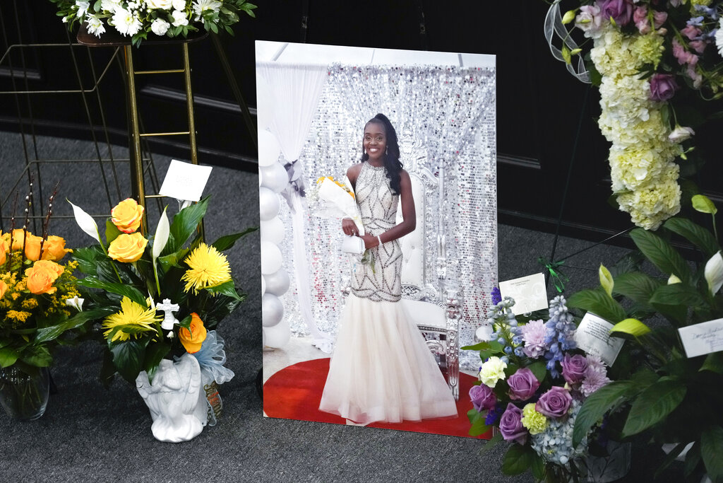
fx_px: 4017
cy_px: 242
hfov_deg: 10.3
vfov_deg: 6.9
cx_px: 362
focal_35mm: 200
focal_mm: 200
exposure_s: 1/320
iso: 3200
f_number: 4.5
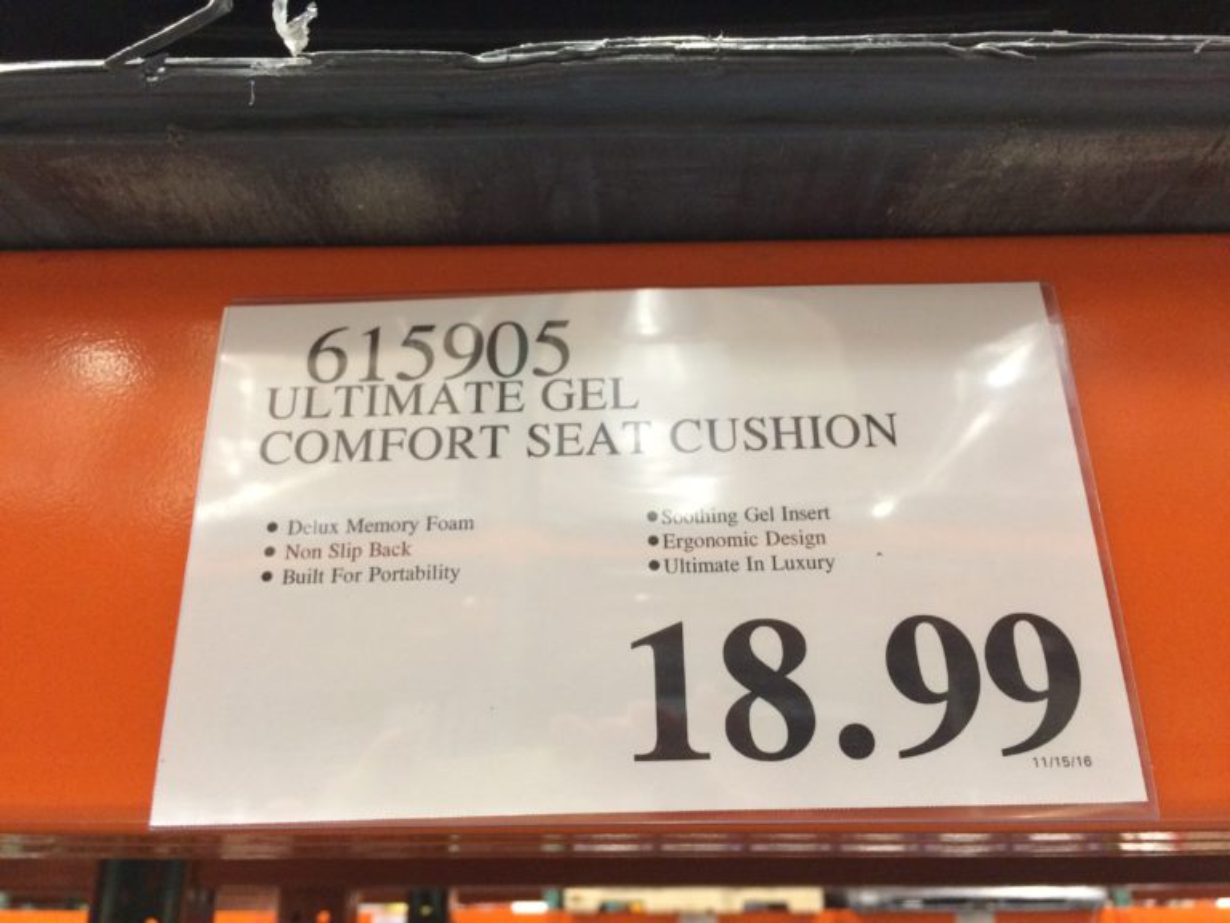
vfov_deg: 48.2
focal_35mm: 29
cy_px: 462
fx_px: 1030
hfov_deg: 61.7
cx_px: 615
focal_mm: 4.15
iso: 250
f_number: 2.2
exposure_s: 1/30
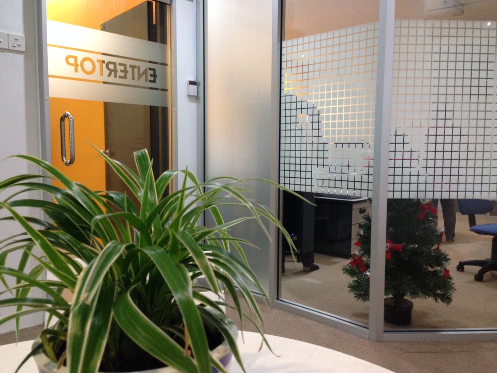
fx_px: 474
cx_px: 248
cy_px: 186
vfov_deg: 42.9
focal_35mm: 33
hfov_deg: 55.4
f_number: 2.4
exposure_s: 1/20
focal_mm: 4.12
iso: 250
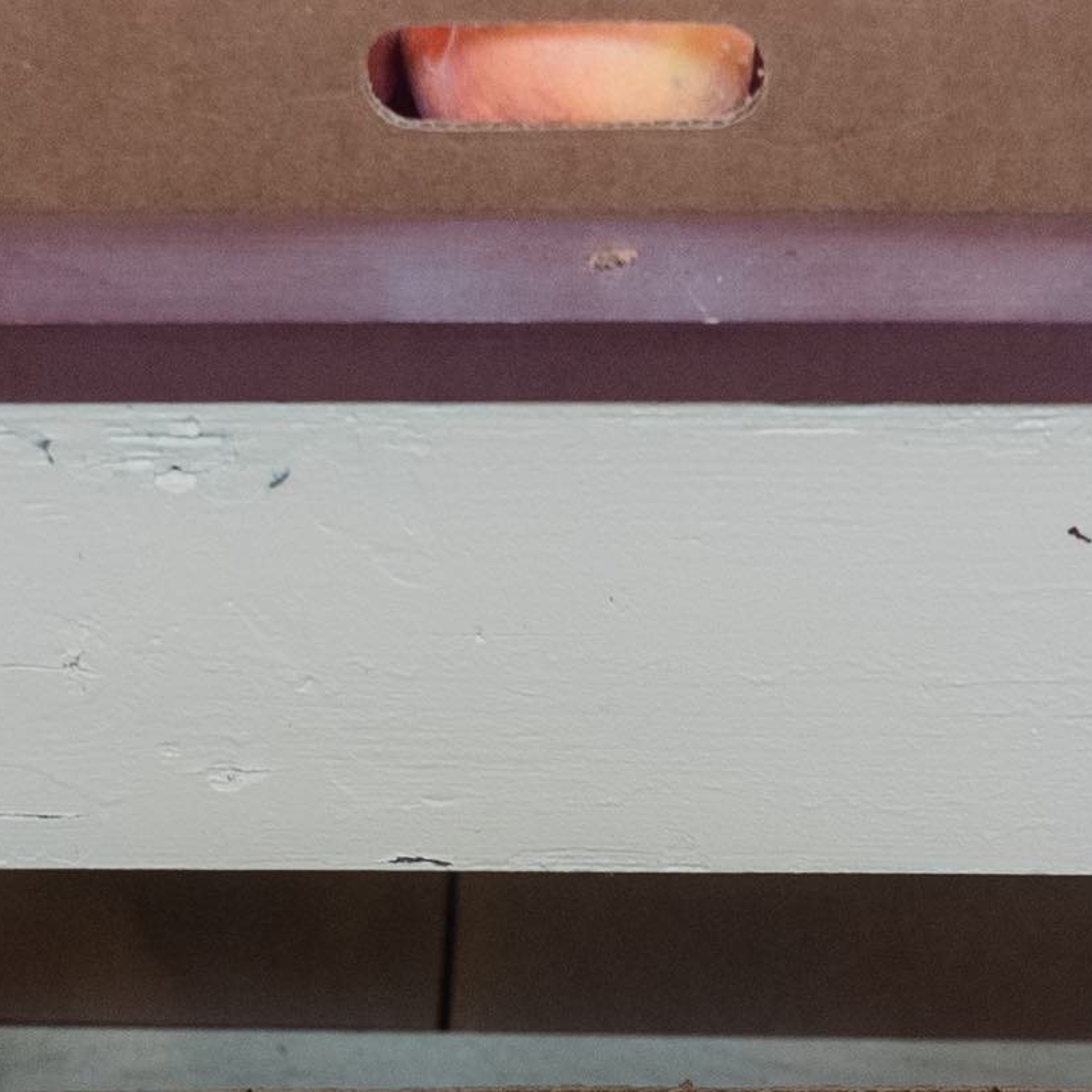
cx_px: 668
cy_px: 1167
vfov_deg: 16.0
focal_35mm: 106
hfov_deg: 16.4
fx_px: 3783
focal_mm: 24
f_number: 4
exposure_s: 1/160
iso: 800
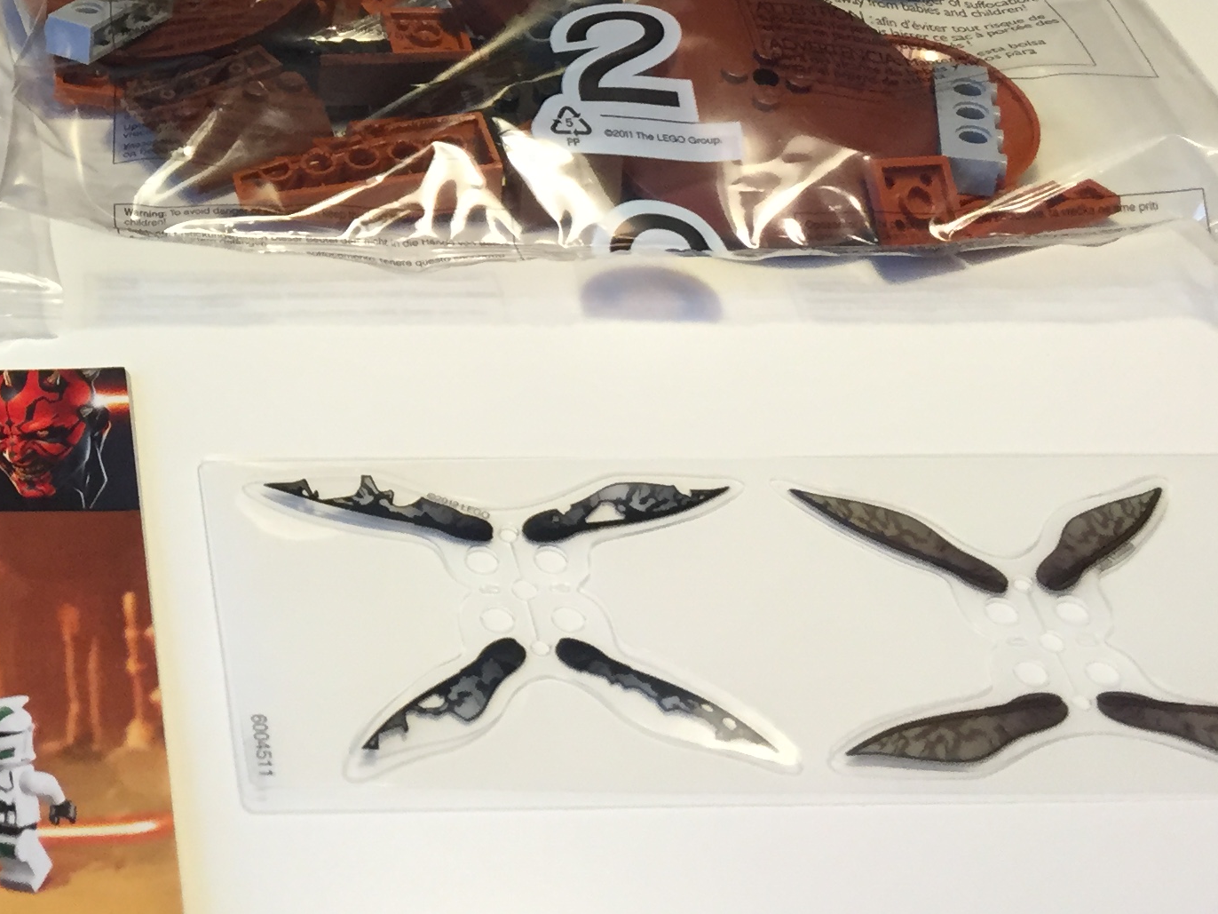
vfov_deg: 20.5
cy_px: -30
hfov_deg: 26.7
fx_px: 2428
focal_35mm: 69
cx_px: 17
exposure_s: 1/33
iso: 64
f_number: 2.2
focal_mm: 4.15
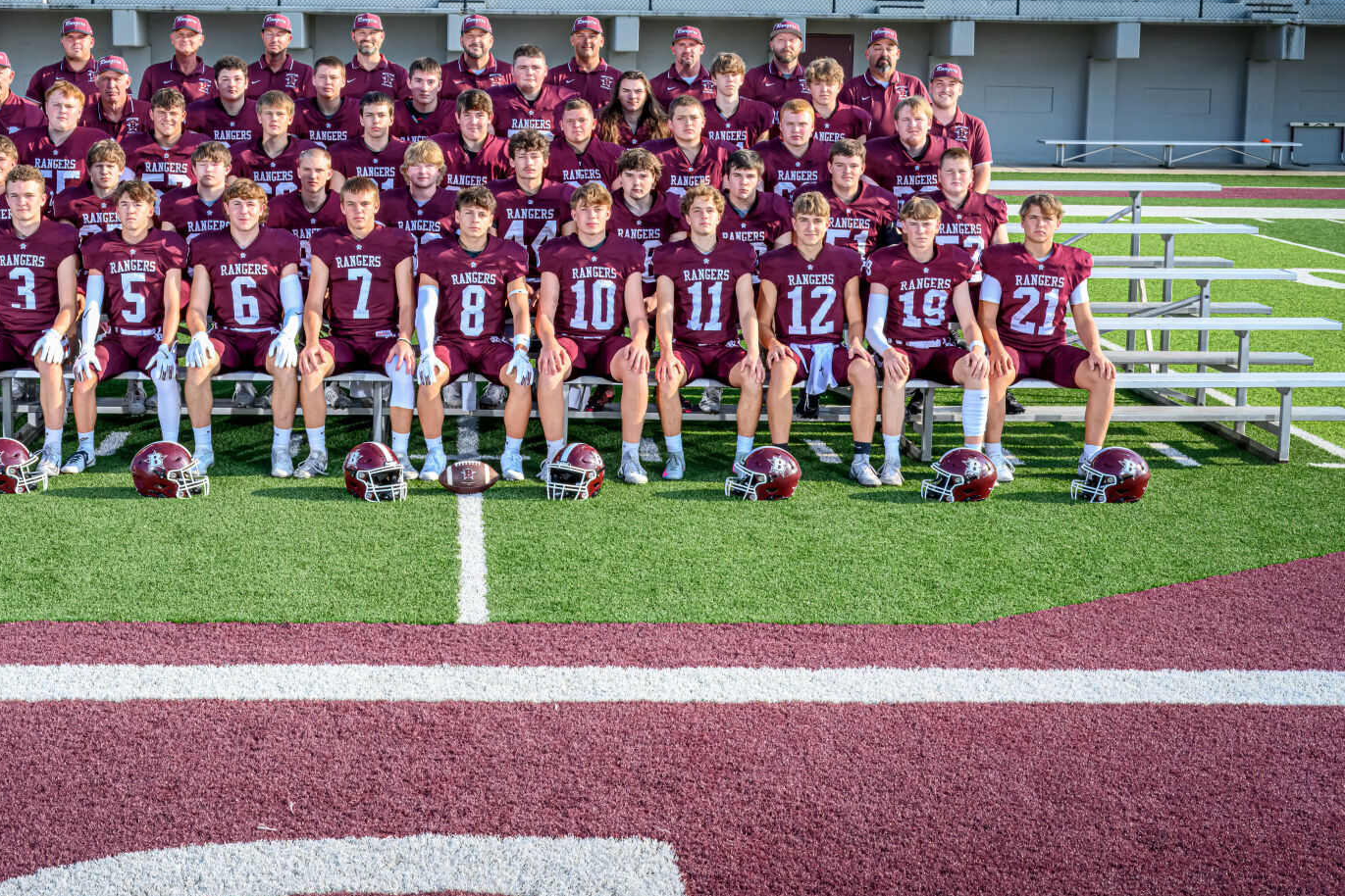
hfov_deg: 36.6
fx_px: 2017
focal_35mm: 54
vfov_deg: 25.0
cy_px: 342
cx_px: 483
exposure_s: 1/250
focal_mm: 42
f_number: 11
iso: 400
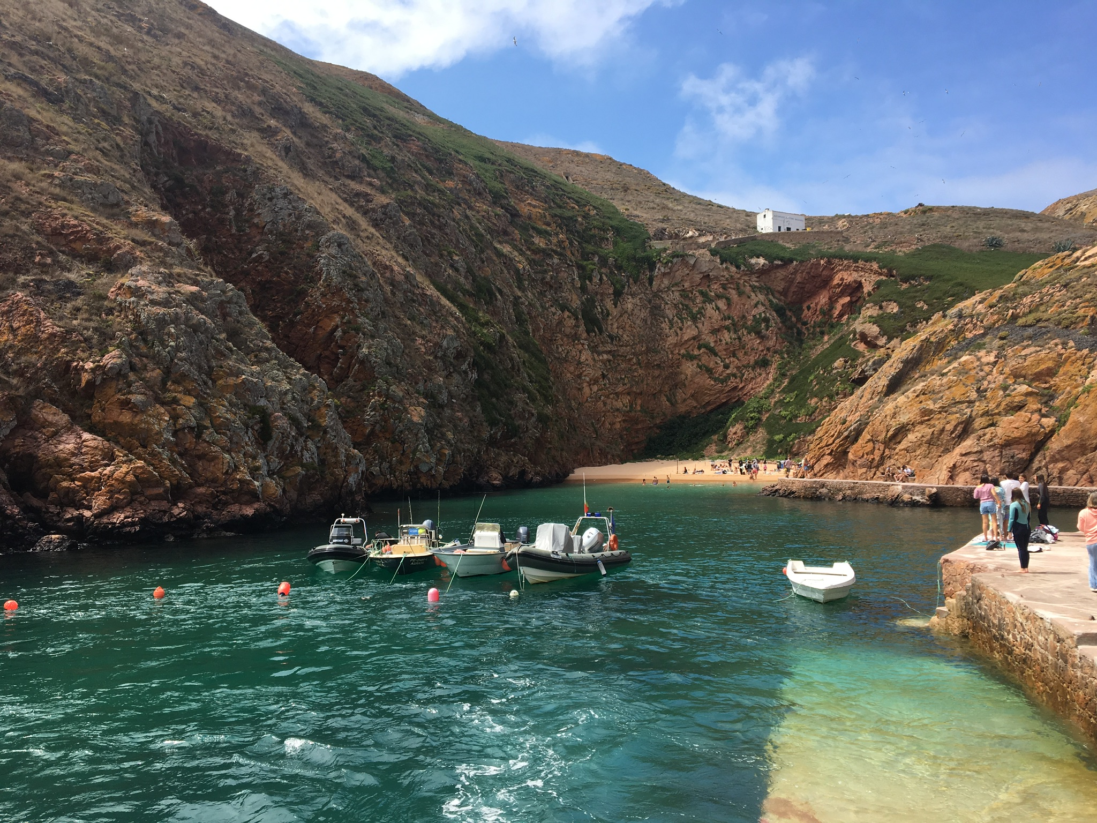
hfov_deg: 61.7
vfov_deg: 48.2
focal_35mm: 29
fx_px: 919
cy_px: 412
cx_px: 548
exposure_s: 1/1241
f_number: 2.2
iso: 25
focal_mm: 4.15
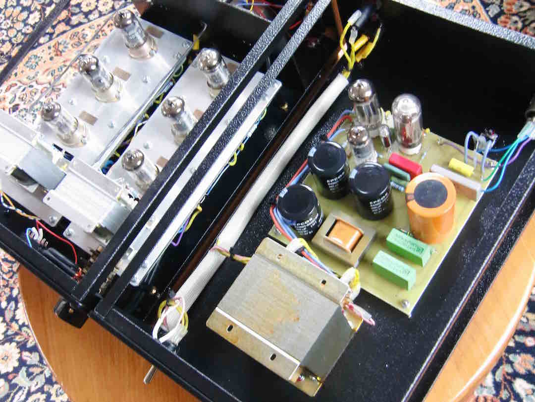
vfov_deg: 36.0
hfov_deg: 46.8
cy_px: 201
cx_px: 268
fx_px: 618
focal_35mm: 40
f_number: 3.8
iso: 400
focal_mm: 7.1
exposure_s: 1/10
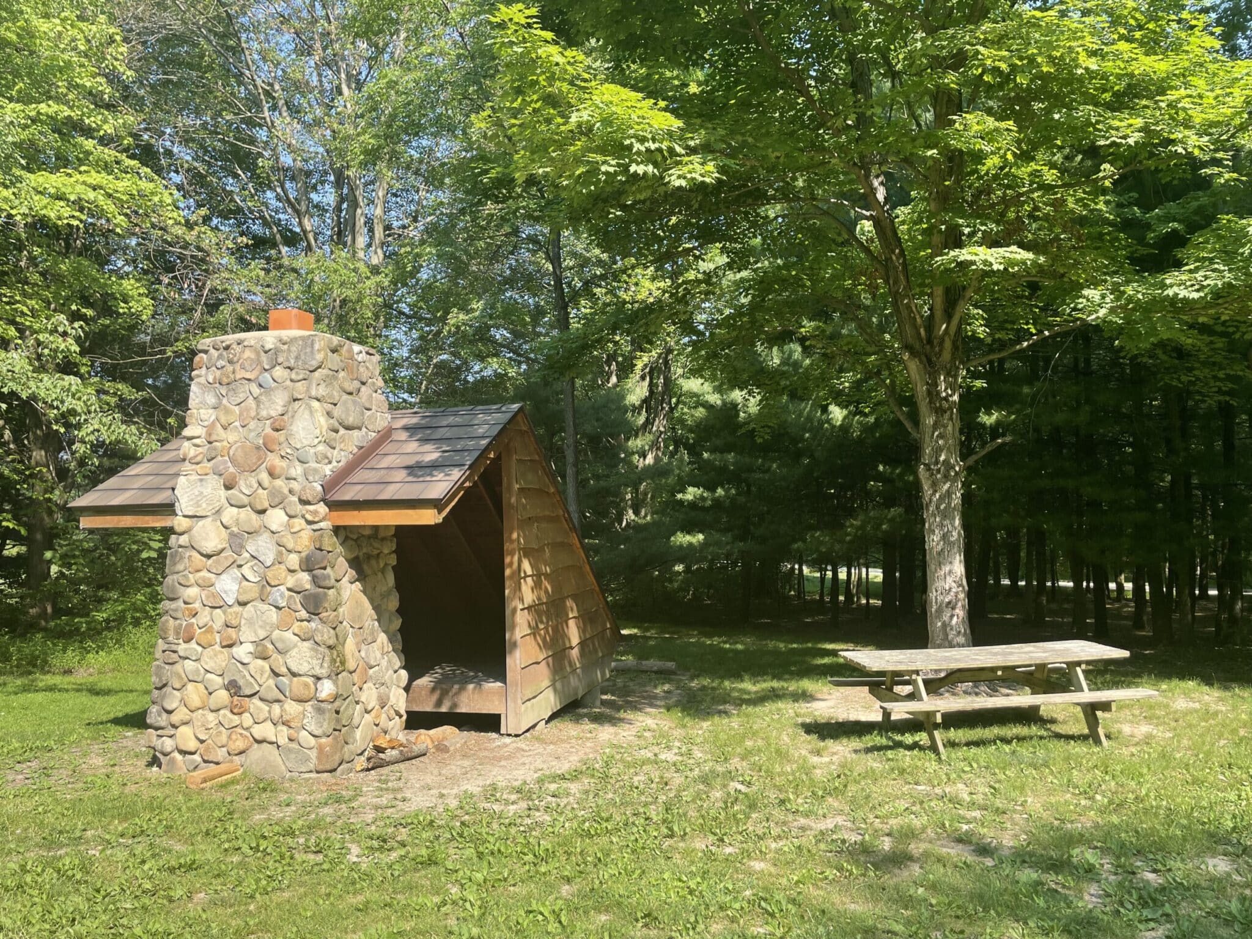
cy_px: 470
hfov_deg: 67.3
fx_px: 940
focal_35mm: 26
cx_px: 626
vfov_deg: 53.1
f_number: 1.6
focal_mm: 4.2
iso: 32
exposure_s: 1/1062
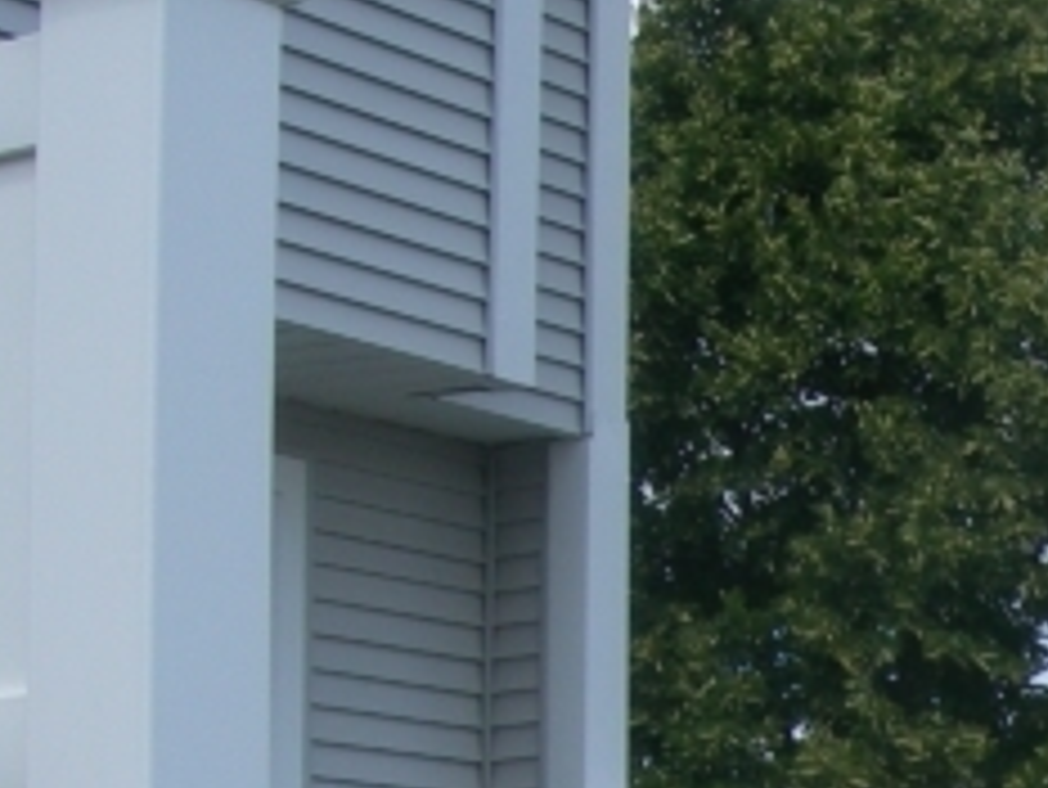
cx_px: 1363
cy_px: 1265
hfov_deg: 15.0
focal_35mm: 125
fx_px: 3786
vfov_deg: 11.3
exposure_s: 1/377
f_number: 4.8
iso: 50
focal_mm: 7.8
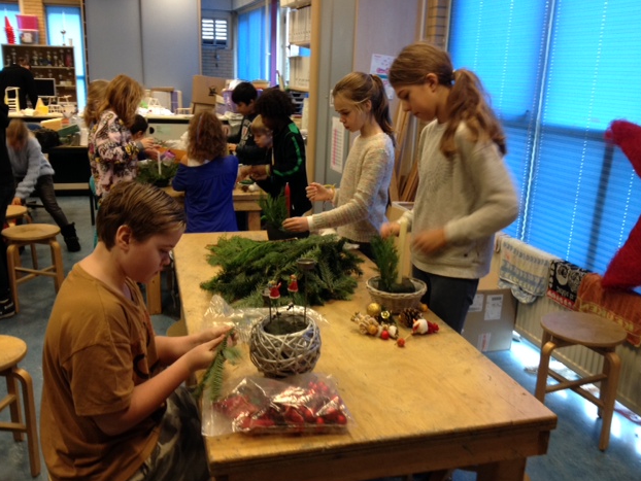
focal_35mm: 36
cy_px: 246
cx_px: 318
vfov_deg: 39.7
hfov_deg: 51.3
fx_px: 667
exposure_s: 1/20
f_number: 2.4
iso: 100
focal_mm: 4.28
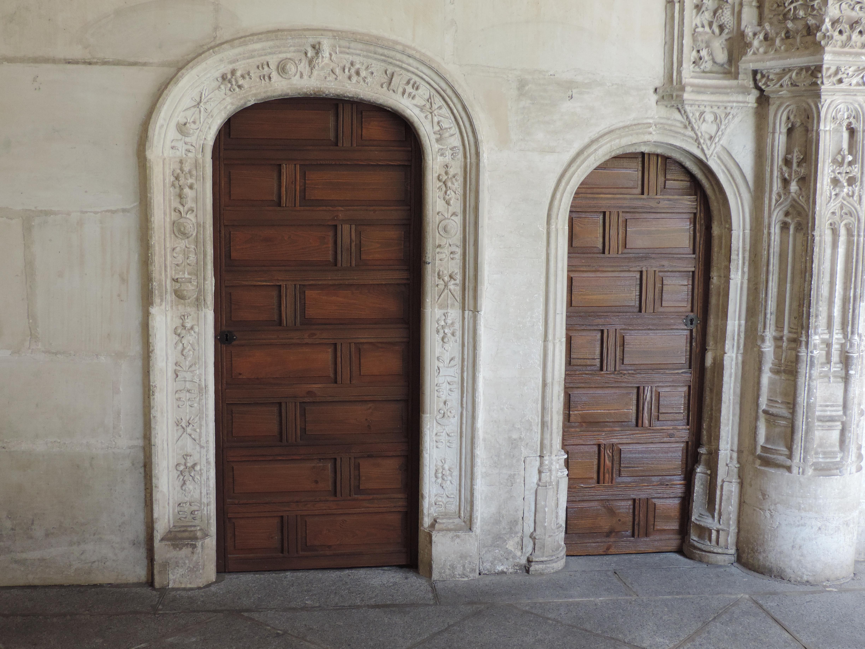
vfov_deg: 36.0
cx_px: 432
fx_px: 1000
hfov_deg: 46.8
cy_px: 324
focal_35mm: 40
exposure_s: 1/60
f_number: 3.3
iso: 400
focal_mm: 7.1
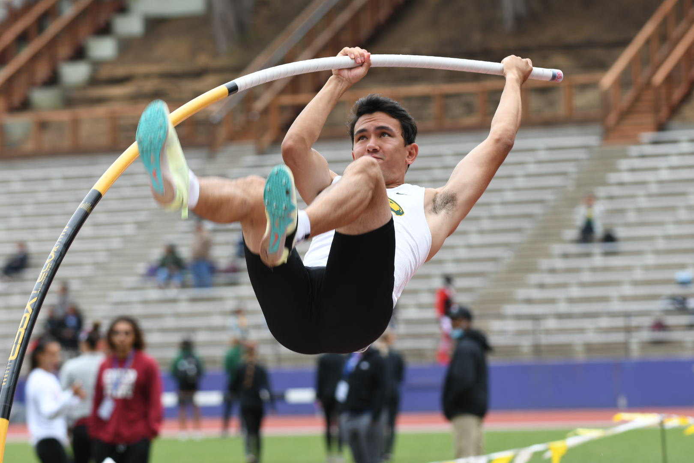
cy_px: 232
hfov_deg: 11.4
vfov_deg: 7.6
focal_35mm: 180
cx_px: 347
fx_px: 3470
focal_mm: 120
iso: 125
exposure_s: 1/400
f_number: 3.2
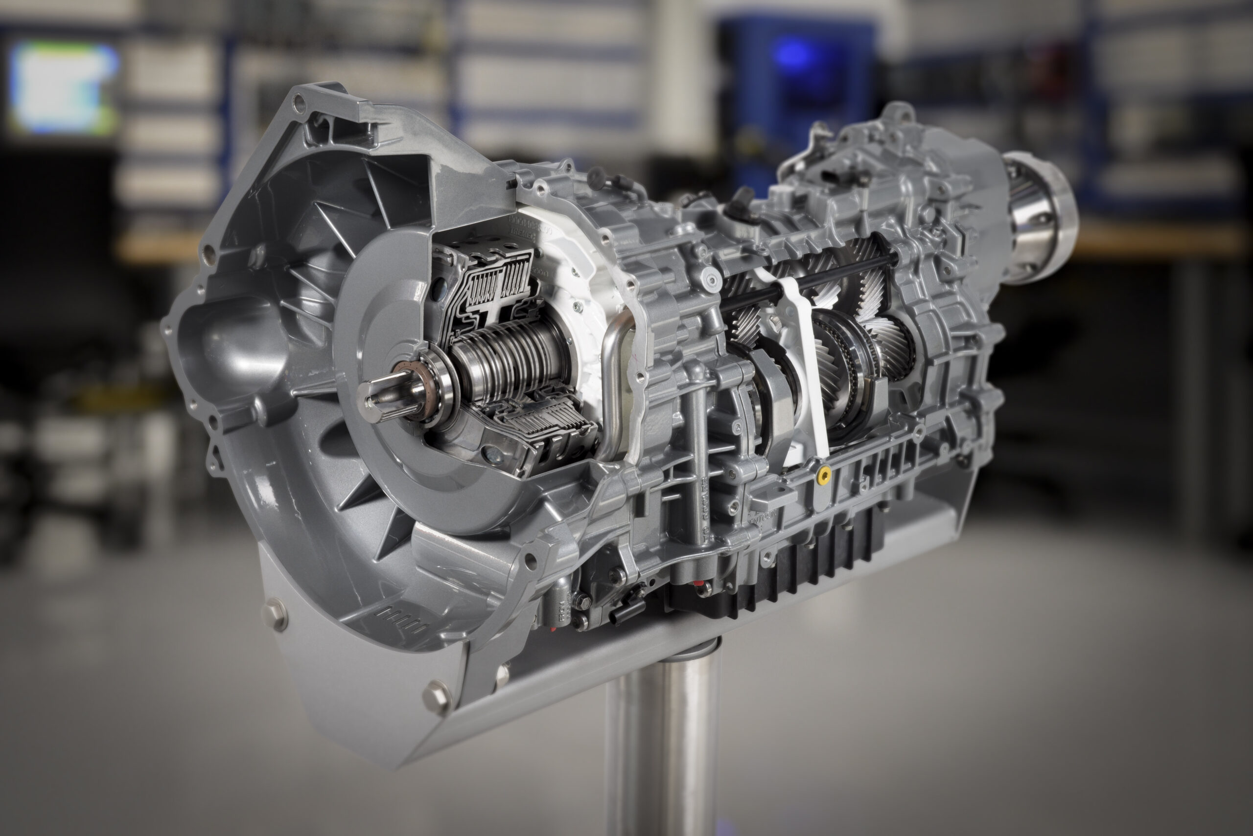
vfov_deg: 42.4
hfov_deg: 60.3
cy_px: 418
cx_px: 626
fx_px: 1079
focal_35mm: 31
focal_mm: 31
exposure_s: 1/160
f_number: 2.8
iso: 800
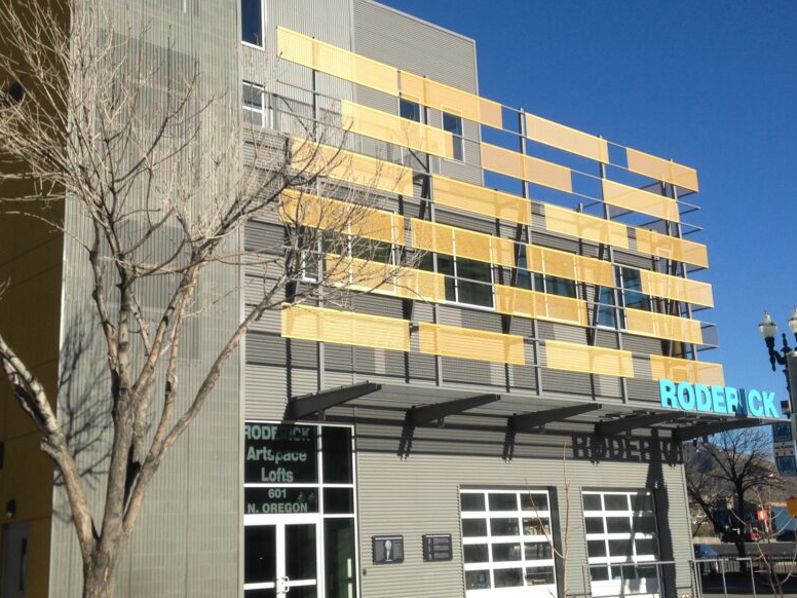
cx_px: 415
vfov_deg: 28.5
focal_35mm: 51
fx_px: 1174
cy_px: 264
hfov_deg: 37.5
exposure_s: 1/1506
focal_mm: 4.12
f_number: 2.4
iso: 50
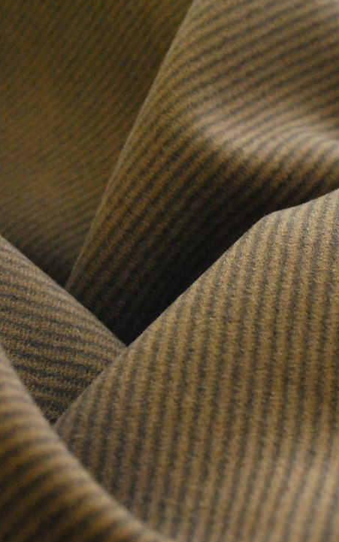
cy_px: 203
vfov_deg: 25.7
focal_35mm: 80
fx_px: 1182
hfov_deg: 16.2
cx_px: 279
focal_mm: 26
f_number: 7.1
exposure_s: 1/80
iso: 1600
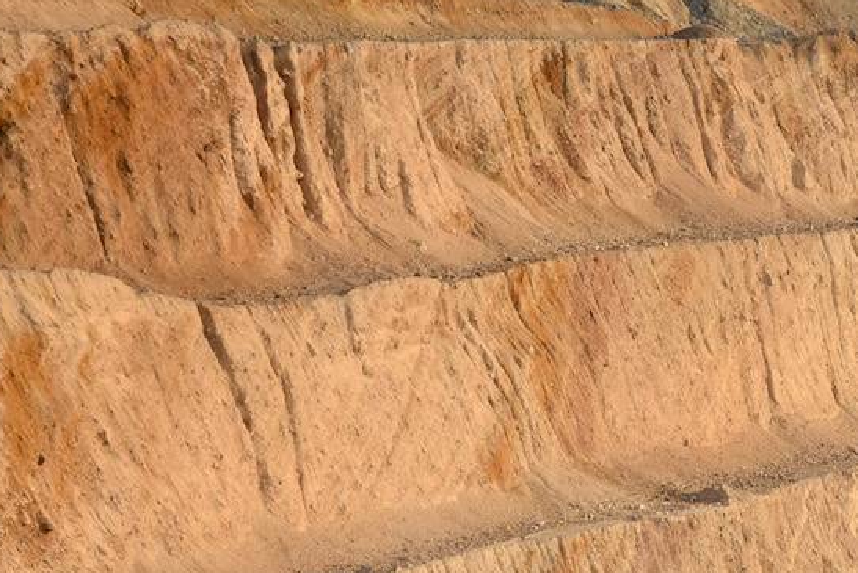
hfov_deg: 10.0
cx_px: 894
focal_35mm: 204
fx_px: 4863
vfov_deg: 6.7
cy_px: 589
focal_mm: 62
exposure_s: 1/500
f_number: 8
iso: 560
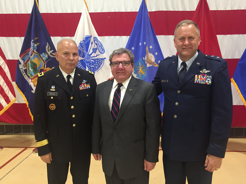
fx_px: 206
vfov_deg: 48.2
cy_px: 92
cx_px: 123
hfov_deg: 61.7
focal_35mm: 29
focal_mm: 4.15
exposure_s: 1/30
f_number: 2.2
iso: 200
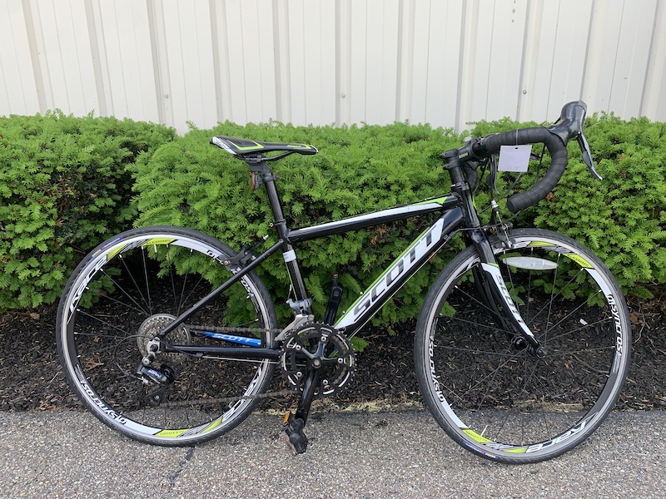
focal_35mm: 26
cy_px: 250
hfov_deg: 67.3
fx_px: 500
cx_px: 333
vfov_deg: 53.1
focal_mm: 4.25
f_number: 1.8
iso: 25
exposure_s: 1/350
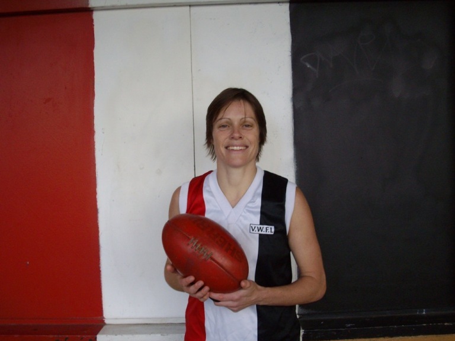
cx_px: 228
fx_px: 486
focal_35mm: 37
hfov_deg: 50.1
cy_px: 170
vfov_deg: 38.7
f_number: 2.8
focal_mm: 6.2
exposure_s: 1/50
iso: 162
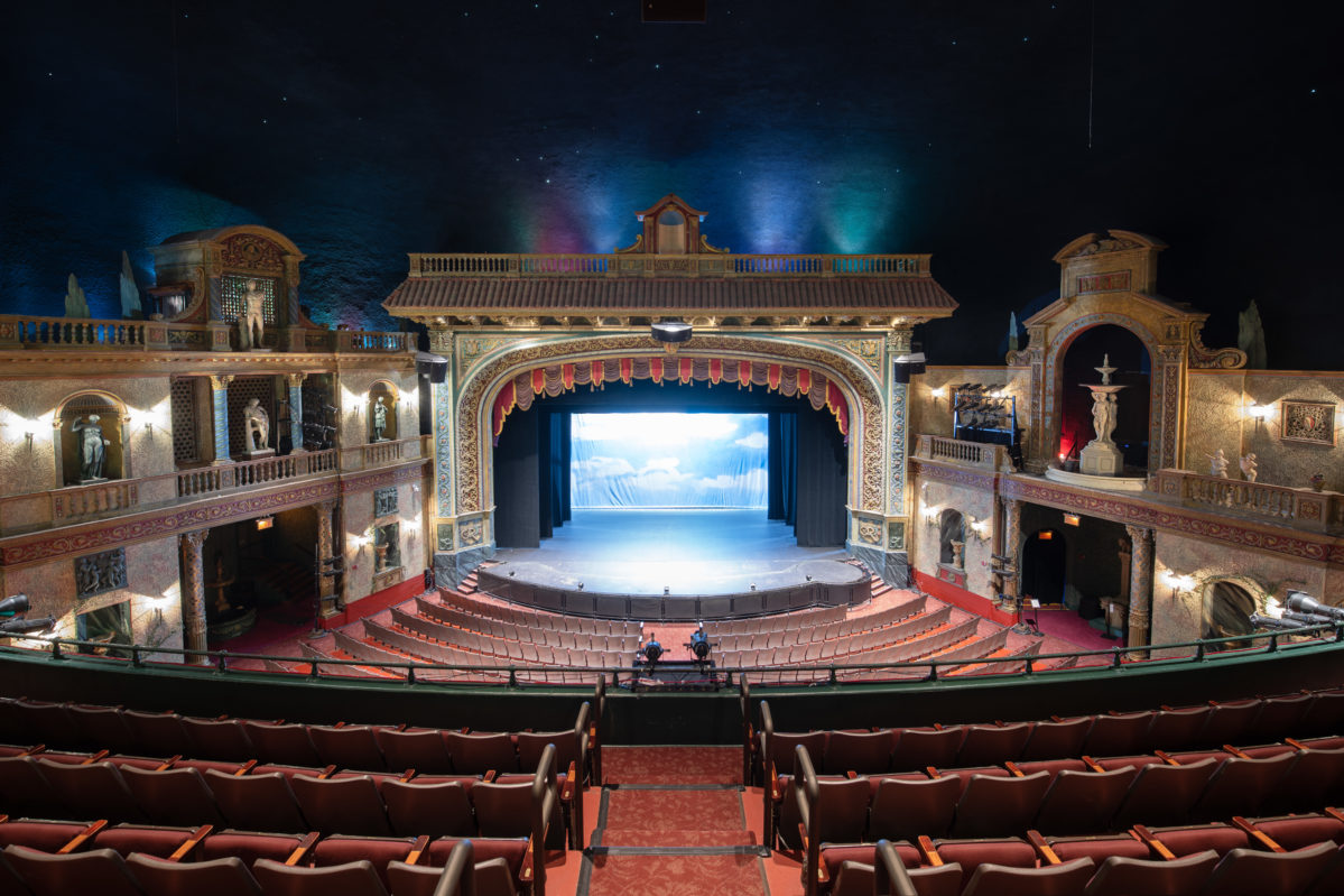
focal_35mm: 15
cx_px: 672
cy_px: 448
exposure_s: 13
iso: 64
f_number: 8
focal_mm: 15
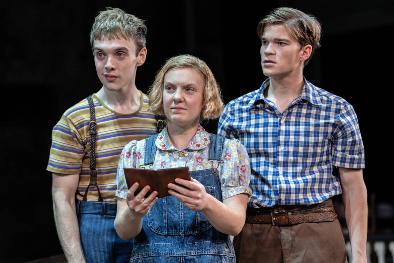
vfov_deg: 12.2
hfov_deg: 18.3
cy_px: 132
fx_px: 1226
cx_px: 197
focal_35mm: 112
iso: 640
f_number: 2.8
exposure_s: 1/250
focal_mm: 112
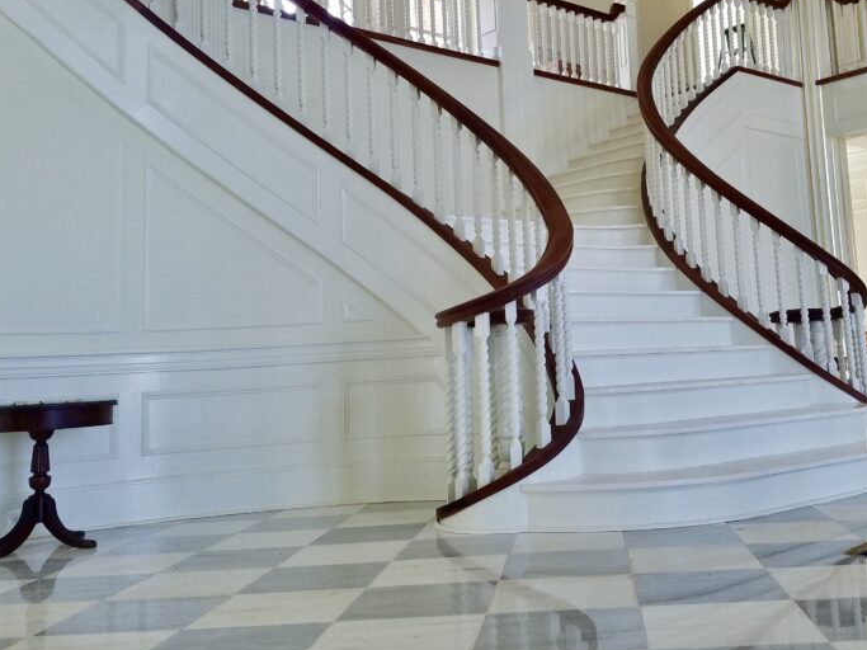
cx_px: 566
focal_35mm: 39
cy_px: 189
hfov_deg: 47.2
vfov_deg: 36.2
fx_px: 977
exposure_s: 1/120
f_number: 1.7
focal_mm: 4.2
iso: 100
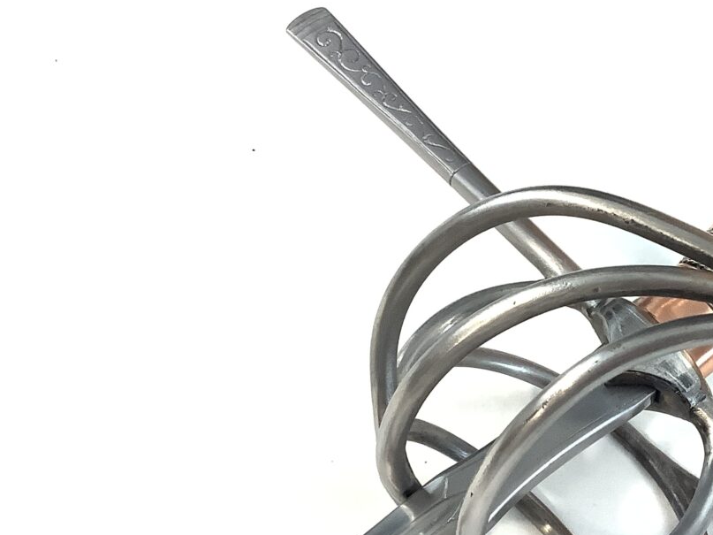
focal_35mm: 59
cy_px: 391
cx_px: 650
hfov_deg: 31.1
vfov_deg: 24.6
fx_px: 1215
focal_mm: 3.3
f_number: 2.4
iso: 250
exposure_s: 1/60
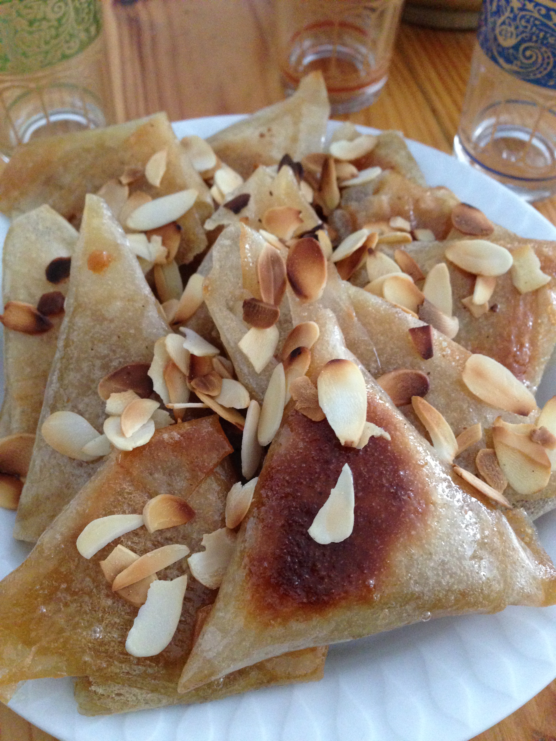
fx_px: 707
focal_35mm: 33
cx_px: 278
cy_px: 370
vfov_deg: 55.4
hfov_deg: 42.9
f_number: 2.4
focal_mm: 4.12
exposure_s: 1/15
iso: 400
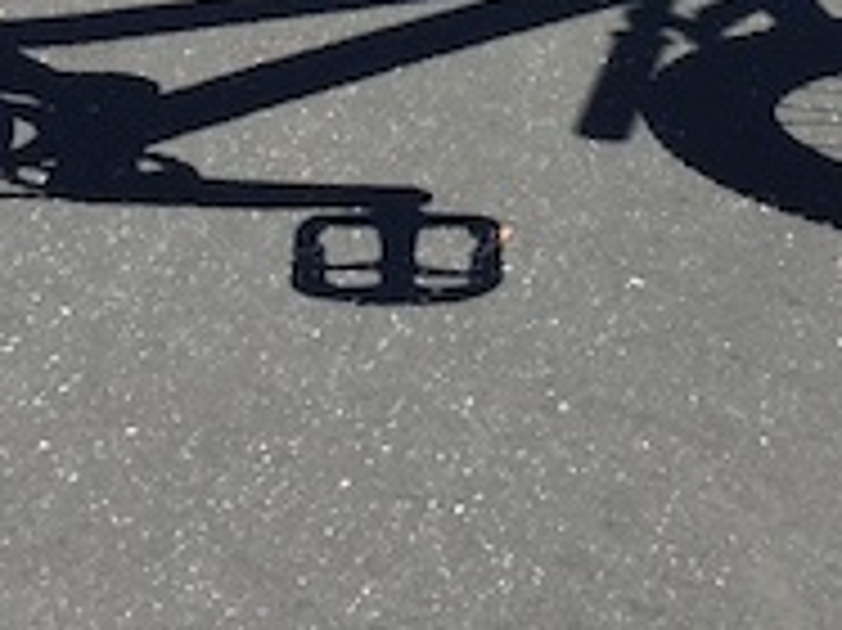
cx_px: 473
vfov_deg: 10.7
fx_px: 3014
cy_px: -706
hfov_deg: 15.9
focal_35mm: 124
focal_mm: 4.15
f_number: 2.2
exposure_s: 1/1319
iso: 32
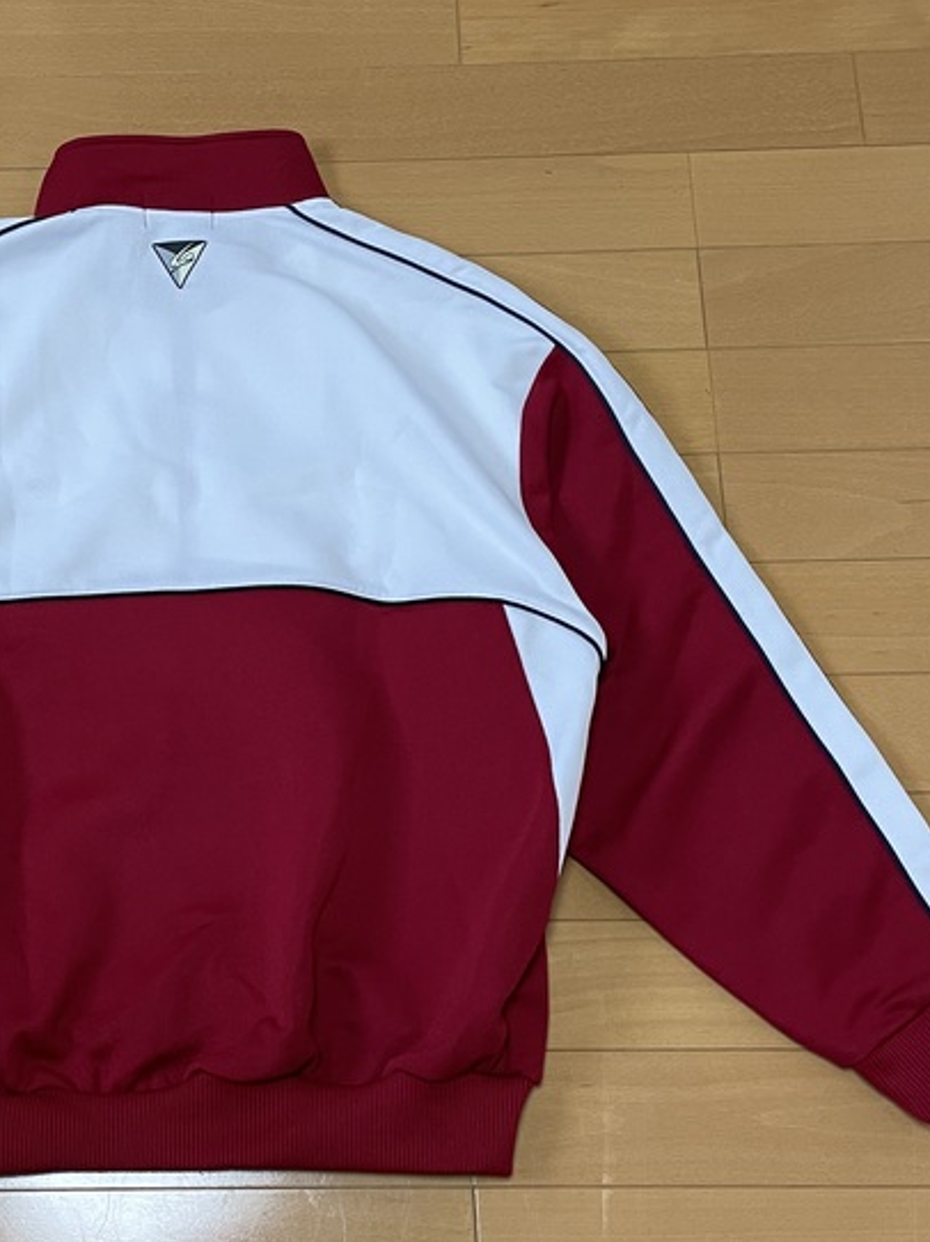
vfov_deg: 39.6
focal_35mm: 48
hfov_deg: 29.7
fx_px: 1721
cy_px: 694
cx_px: 208
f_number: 1.6
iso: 100
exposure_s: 1/60
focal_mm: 4.2
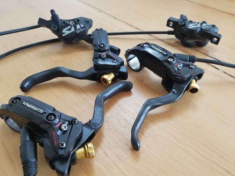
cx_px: 118
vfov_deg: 53.1
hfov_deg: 67.3
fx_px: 177
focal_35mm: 26
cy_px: 88
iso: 200
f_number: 1.7
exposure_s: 1/15
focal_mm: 4.2
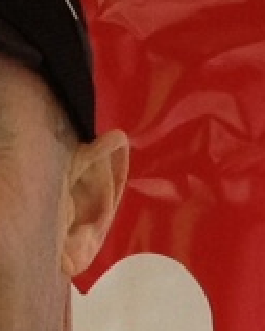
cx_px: -261
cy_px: 993
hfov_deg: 4.4
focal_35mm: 350
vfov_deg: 5.2
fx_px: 3435
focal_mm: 4.28
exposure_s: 1/120
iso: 80
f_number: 2.4
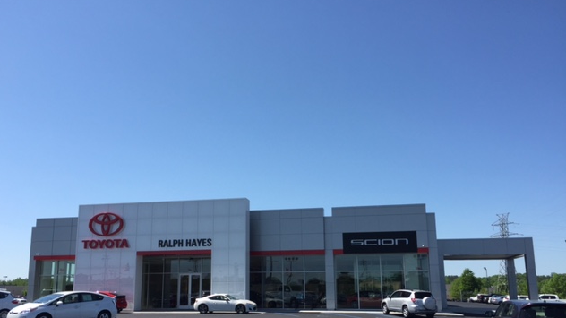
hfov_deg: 61.0
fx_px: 480
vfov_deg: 36.4
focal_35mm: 32
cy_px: 202
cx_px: 280
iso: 32
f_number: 2.2
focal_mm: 4.15
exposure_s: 1/1883
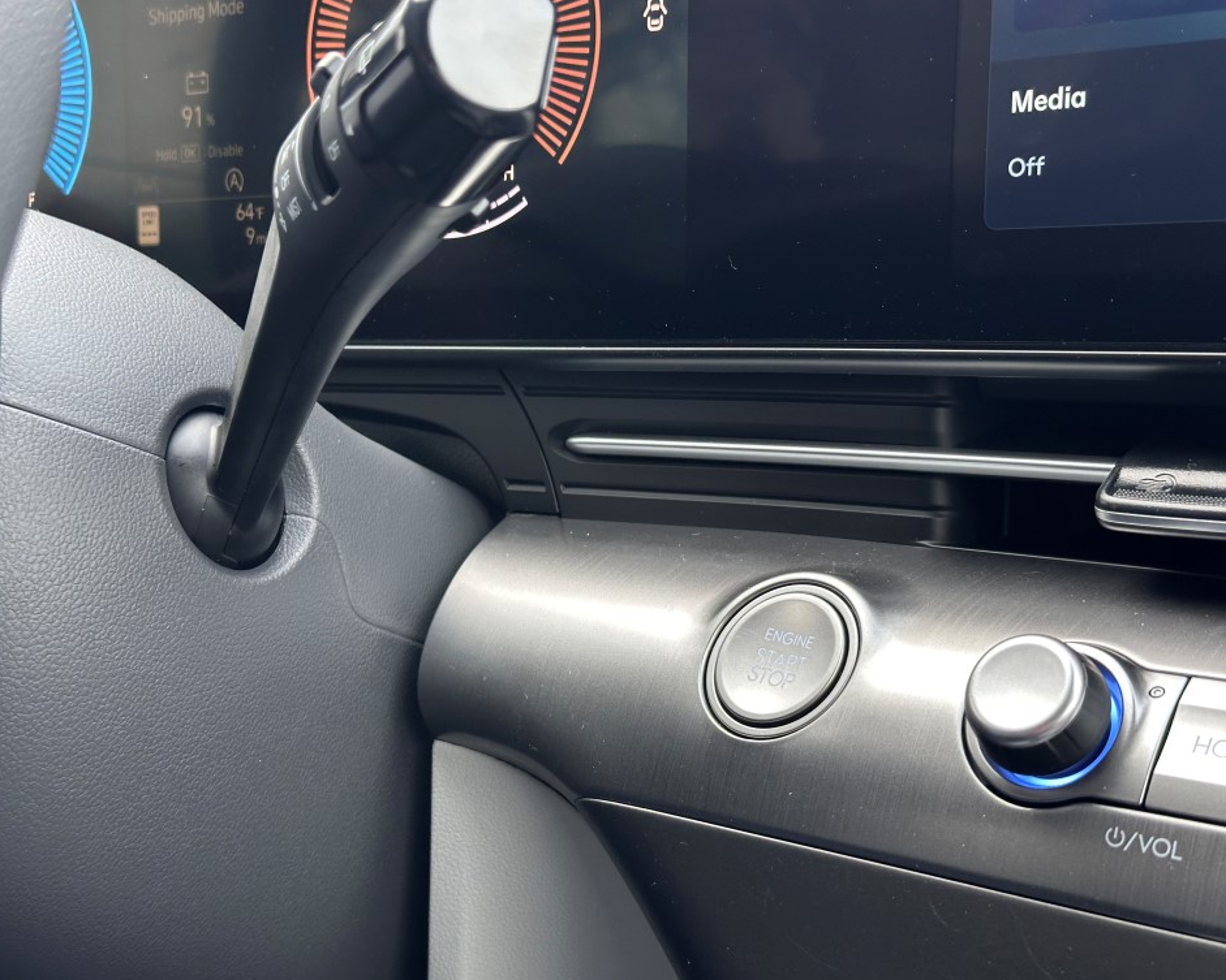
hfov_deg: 36.6
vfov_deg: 29.7
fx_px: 1851
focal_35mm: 51
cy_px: 498
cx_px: 590
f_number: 1.78
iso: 80
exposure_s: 1/114
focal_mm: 6.86
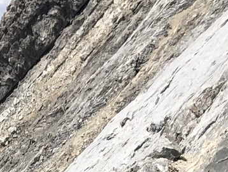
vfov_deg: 8.1
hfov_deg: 12.3
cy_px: 485
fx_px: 1055
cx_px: 82
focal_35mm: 160
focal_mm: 3.99
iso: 20
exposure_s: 1/3040
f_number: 1.8
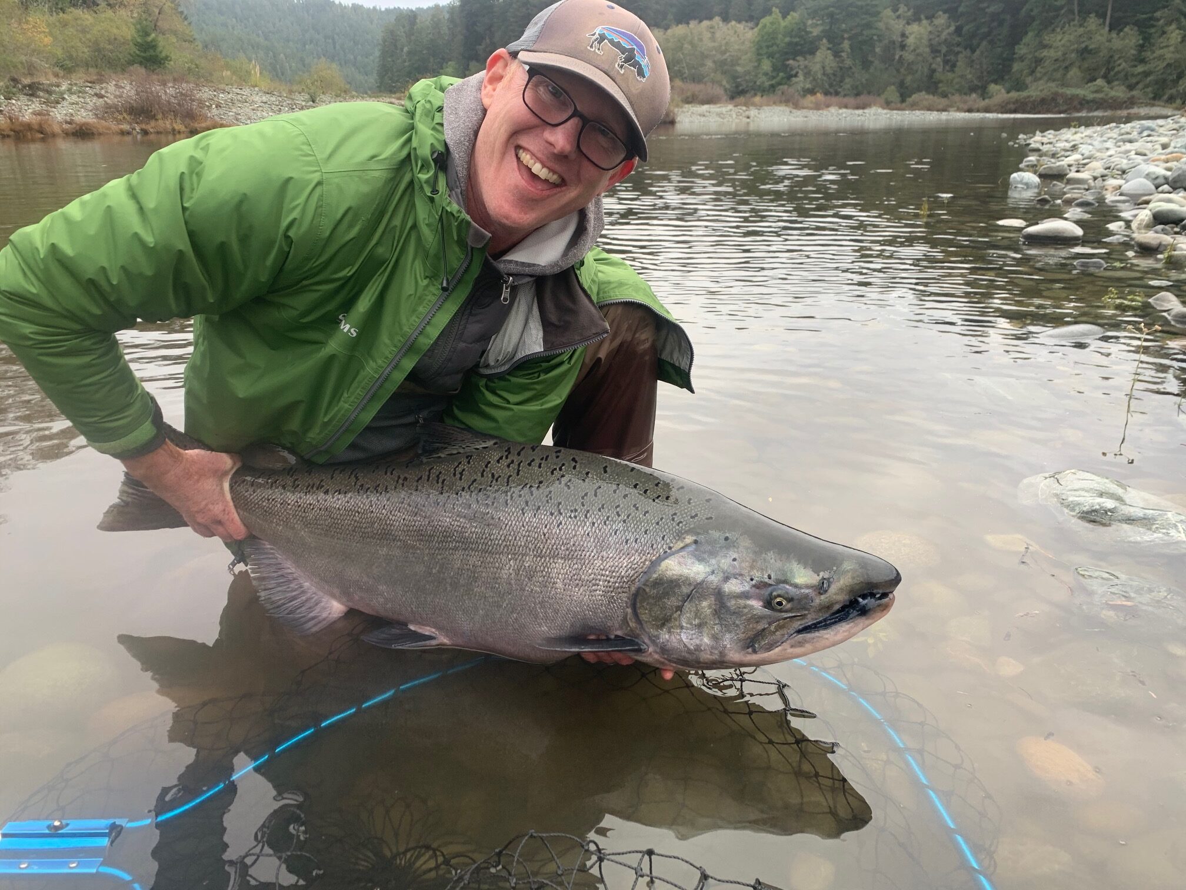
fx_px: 891
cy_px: 445
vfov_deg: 53.1
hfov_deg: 67.3
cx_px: 593
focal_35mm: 26
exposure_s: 1/368
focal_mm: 4.25
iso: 25
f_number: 1.8
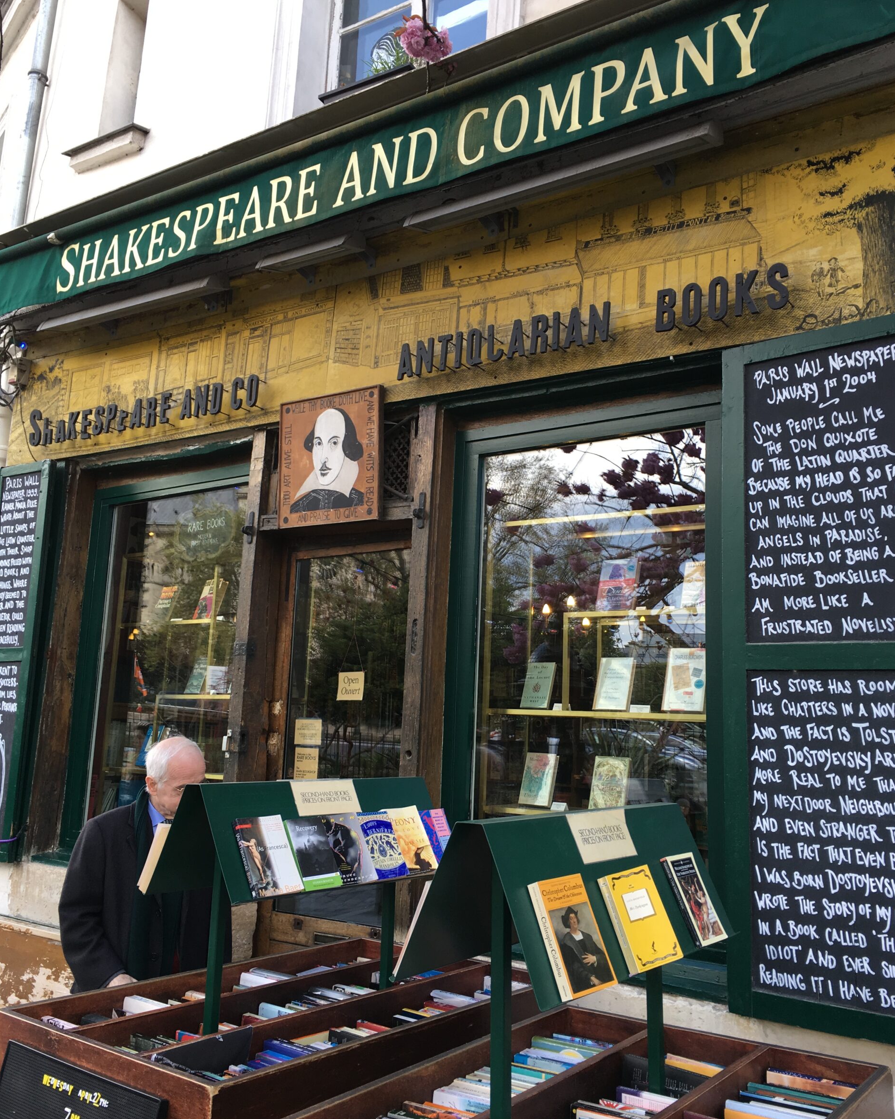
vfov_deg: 57.2
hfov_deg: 47.1
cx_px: 458
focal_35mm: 31
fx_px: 1027
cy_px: 558
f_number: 2.2
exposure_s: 1/100
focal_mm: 4.15
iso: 25
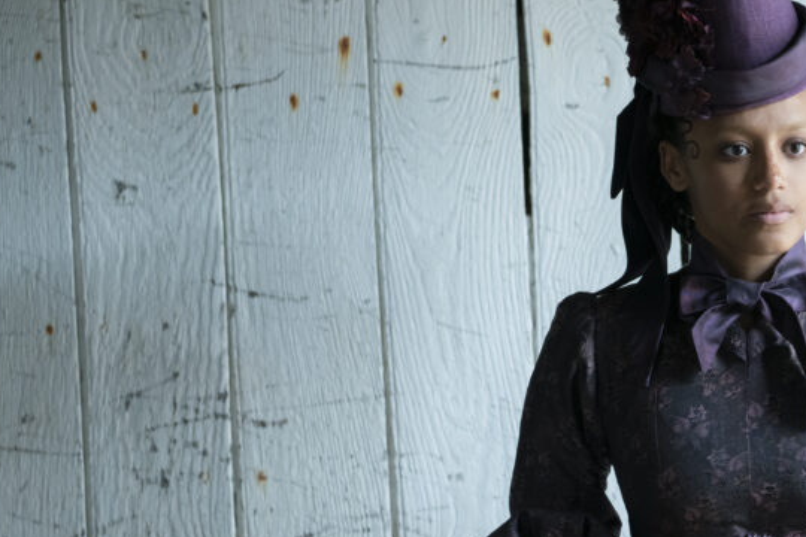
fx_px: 4836
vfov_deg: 6.4
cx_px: 503
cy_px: 435
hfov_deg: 9.5
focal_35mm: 216
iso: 2000
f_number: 2.8
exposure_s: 1/200
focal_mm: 114
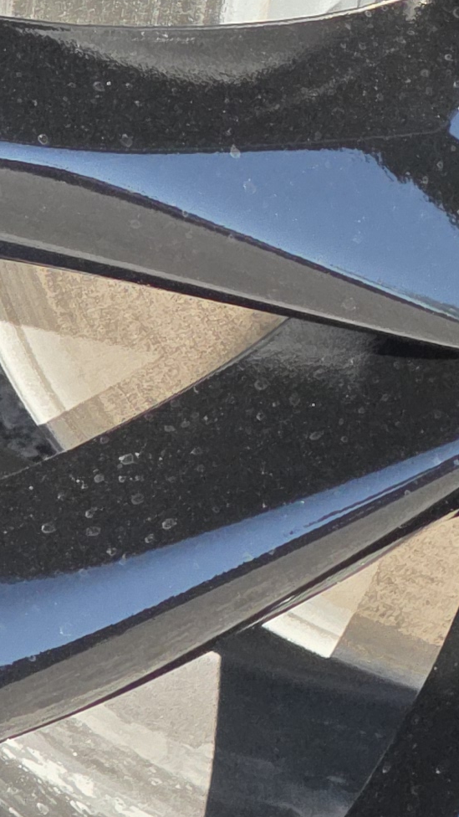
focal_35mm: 308
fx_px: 6664
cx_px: 975
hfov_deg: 3.9
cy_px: 260
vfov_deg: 7.0
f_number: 2.4
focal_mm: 7.9
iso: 50
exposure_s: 1/594
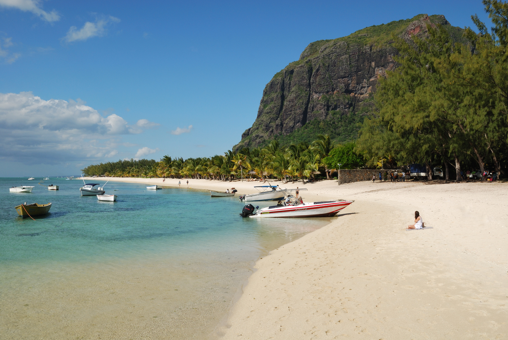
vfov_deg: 43.7
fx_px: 424
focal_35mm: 30
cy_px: 170
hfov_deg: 61.9
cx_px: 254
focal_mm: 20
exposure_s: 1/200
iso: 100
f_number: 10
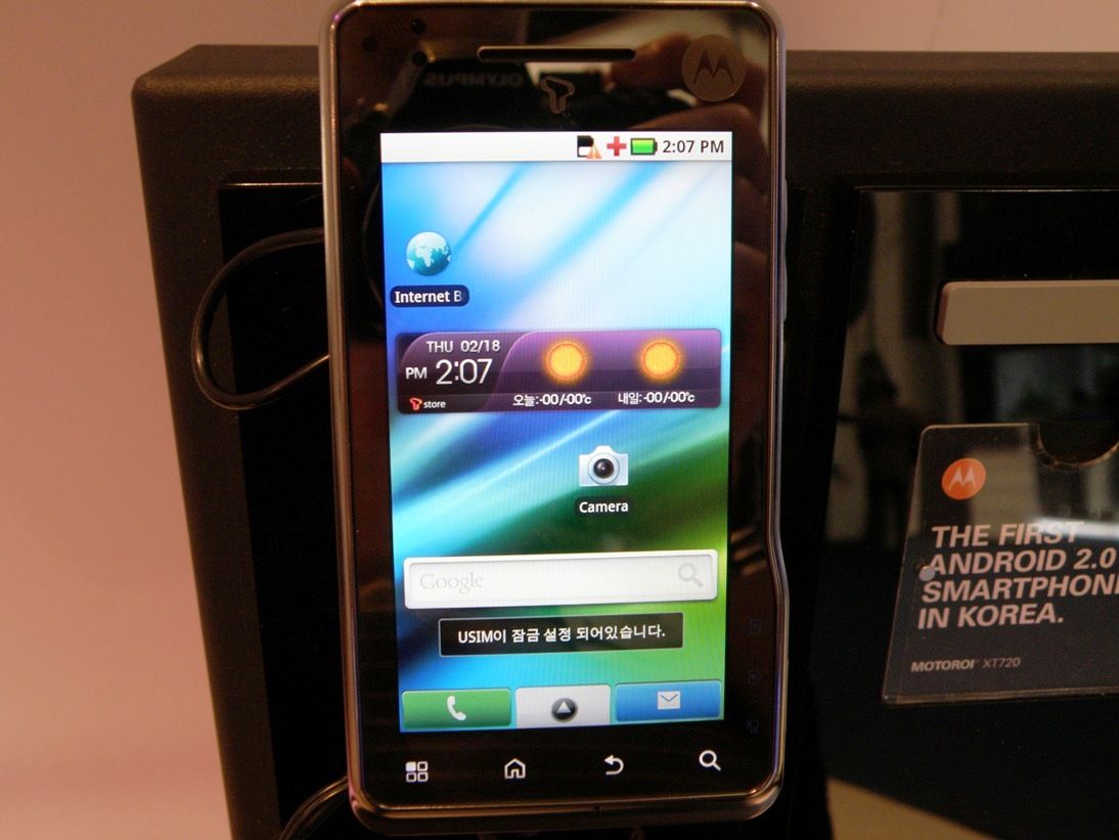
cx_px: 560
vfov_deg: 40.7
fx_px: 1132
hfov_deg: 52.6
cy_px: 420
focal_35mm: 35
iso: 125
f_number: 3.2
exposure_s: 1/13
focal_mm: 6.32
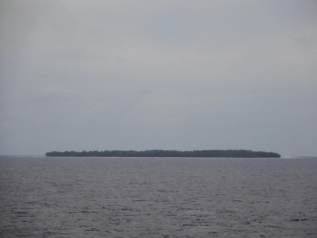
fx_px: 2518
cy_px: 119
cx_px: 158
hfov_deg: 7.2
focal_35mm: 275
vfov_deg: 5.4
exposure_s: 1/125
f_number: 6.3
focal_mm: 49.1
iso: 360
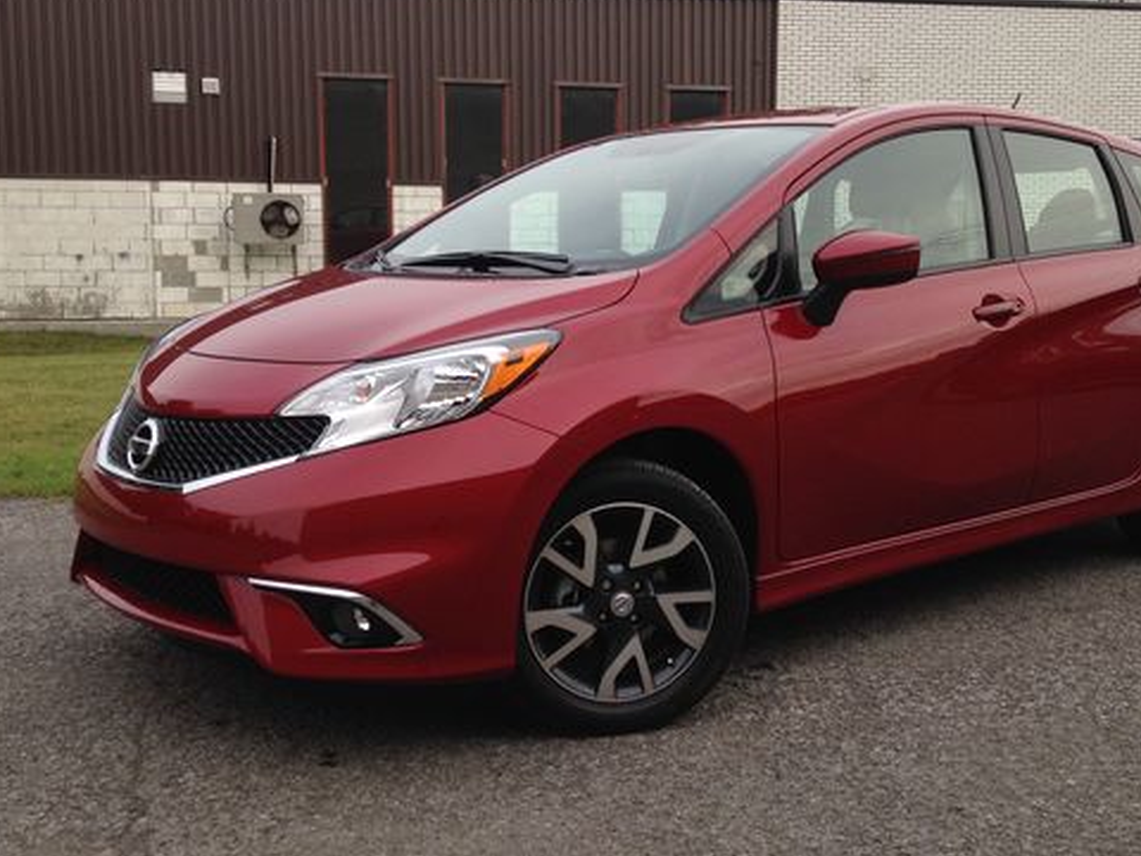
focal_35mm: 44
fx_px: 1450
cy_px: 364
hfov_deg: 42.8
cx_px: 654
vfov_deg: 32.8
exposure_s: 1/407
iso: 50
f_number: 2.4
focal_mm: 4.12
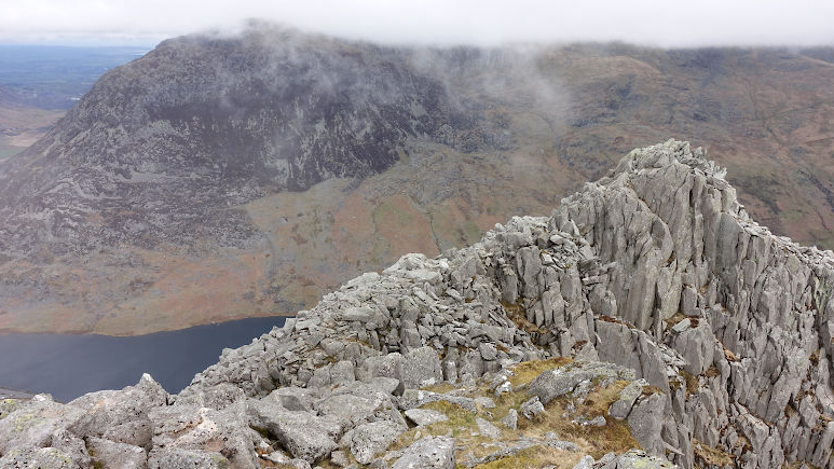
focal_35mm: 26
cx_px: 426
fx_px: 575
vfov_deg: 44.4
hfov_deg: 71.9
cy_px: 234
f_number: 8
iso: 125
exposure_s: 1/100
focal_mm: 8.8
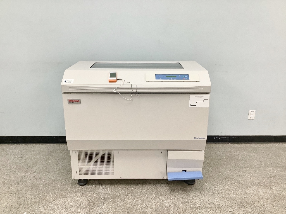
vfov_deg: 45.4
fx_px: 256
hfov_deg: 58.4
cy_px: 107
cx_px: 143
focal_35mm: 31
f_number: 2.4
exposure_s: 1/60
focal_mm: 3.3
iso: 125
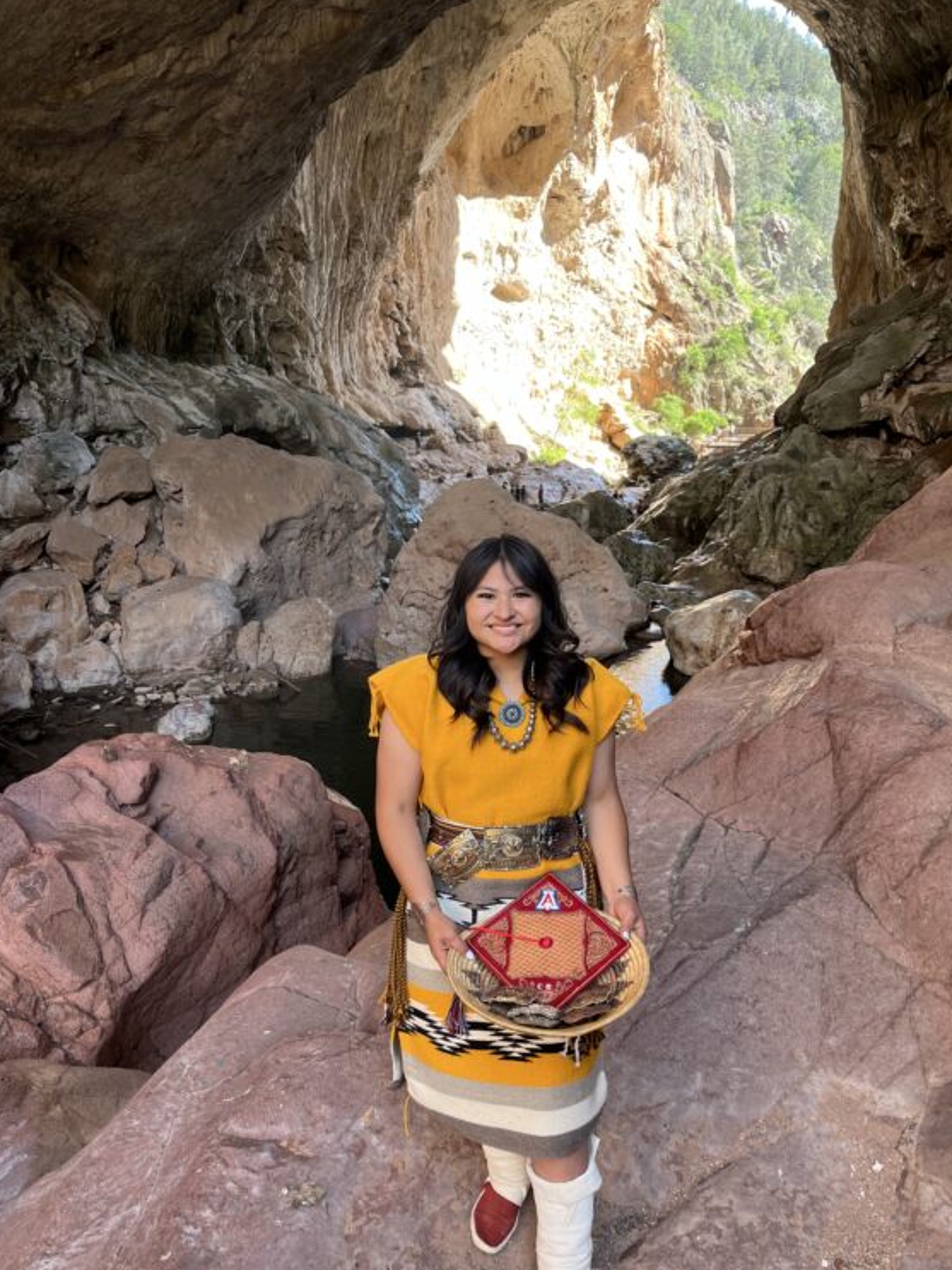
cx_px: 501
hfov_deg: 49.7
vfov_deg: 63.4
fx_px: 1027
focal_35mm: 28
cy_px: 667
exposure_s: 1/138
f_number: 1.6
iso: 32
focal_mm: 5.1
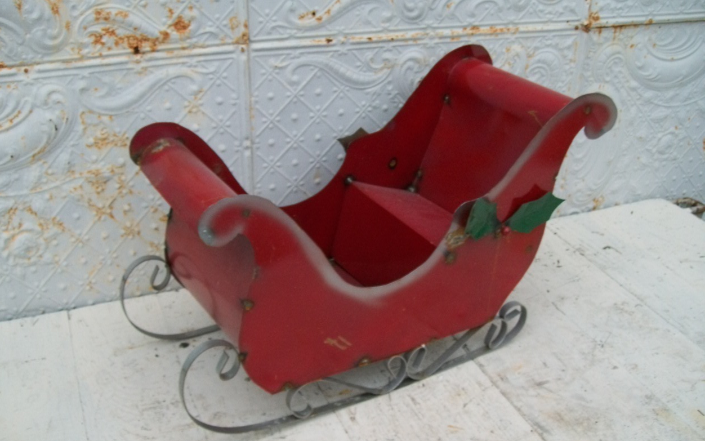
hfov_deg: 50.4
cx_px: 345
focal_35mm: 39
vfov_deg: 32.8
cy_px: 215
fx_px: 749
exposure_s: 1/30
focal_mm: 6
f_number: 2.7
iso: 80
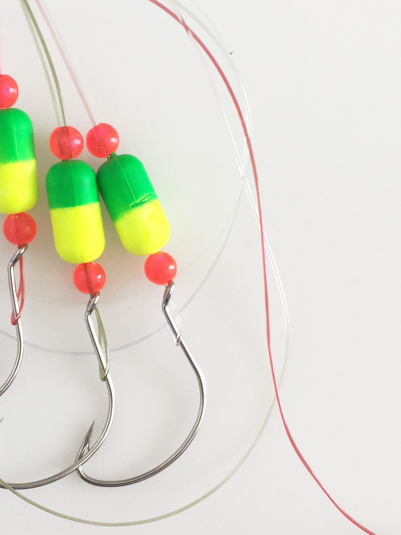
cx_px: 93
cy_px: 366
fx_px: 958
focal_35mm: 62
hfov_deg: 23.4
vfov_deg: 30.9
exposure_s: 1/60
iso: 40
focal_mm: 4.15
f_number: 2.2
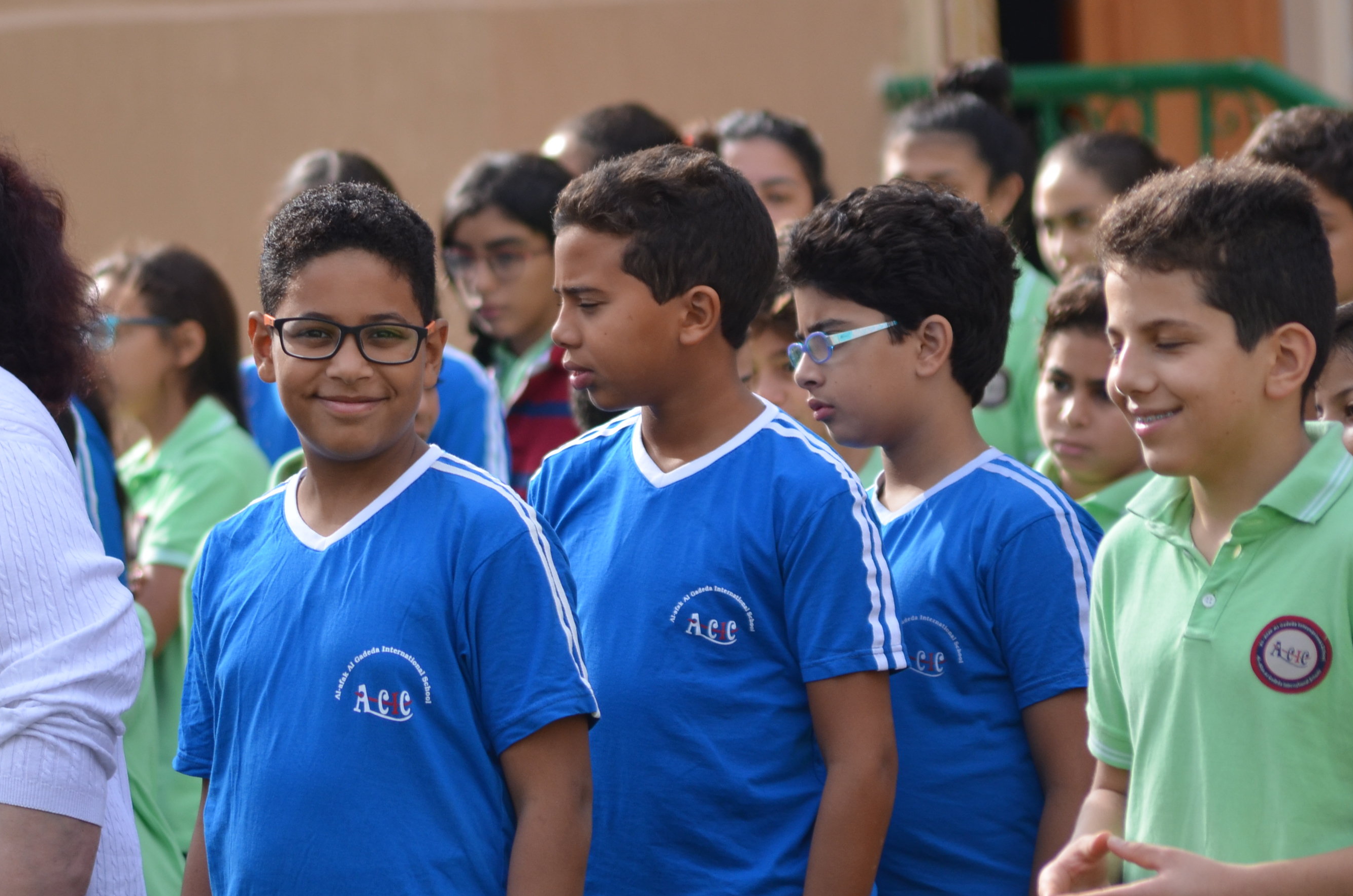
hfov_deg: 6.6
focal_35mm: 312
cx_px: 479
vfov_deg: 4.4
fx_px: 11701
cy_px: 316
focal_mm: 150
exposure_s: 1/1250
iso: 400
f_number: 4.5
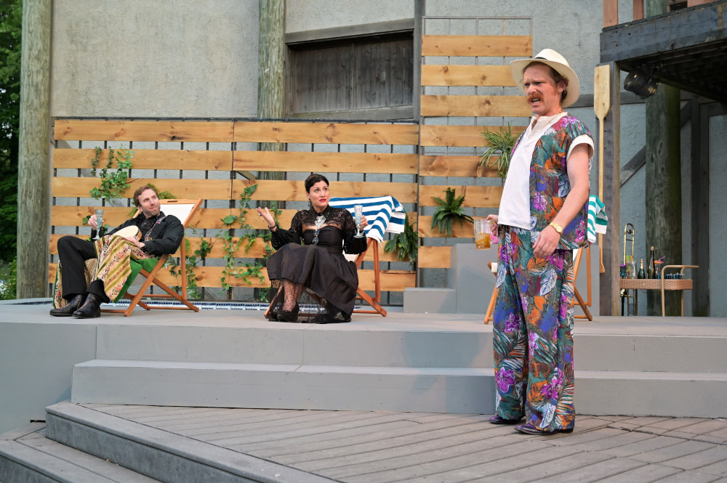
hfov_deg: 49.6
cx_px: 364
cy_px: 242
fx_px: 787
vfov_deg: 34.2
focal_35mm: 39
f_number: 4
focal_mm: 39
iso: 640
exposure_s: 1/400
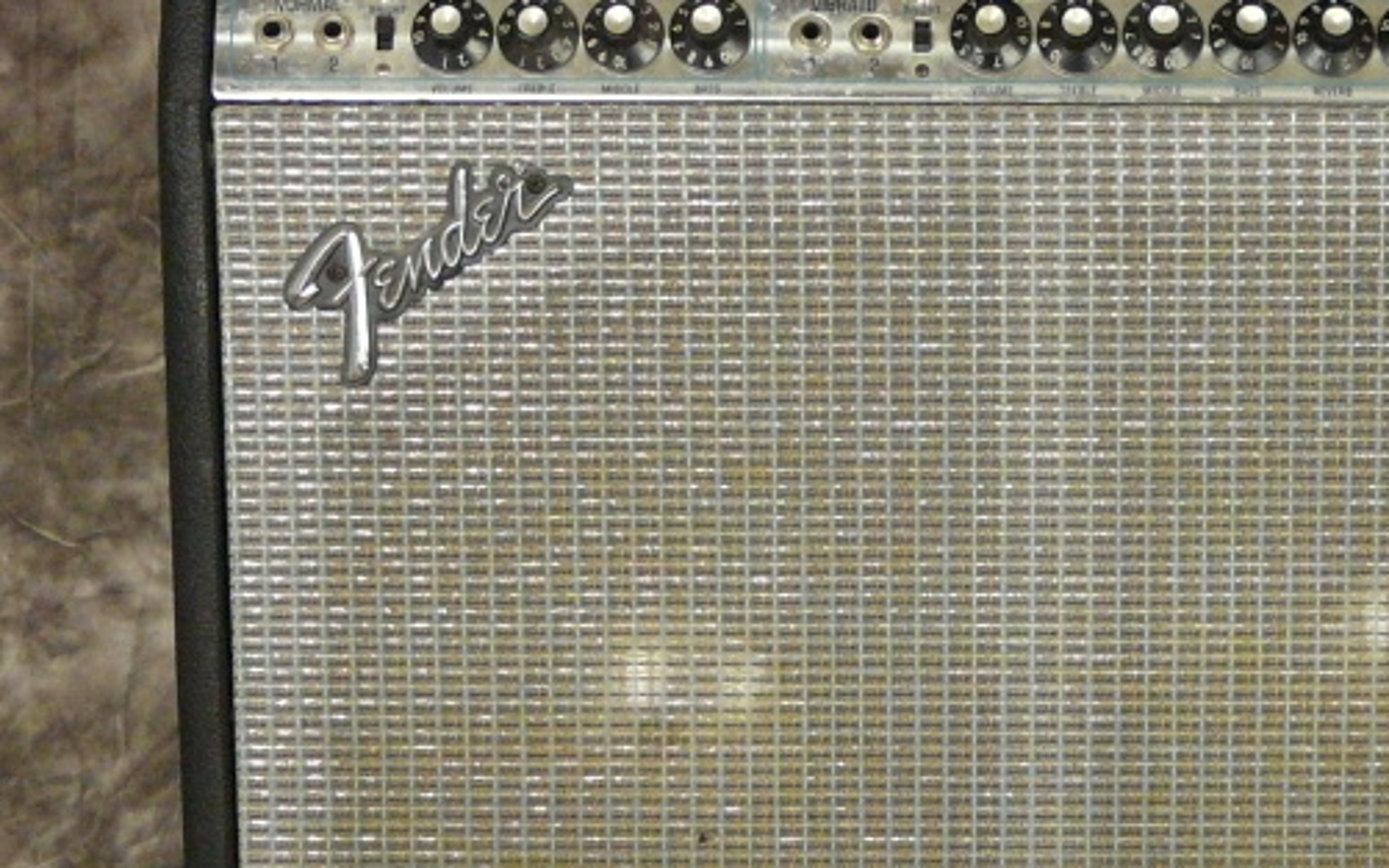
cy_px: 580
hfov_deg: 18.8
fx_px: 4164
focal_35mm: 110
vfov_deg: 11.9
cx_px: 1078
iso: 400
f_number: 3.2
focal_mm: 6.7
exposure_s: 1/80
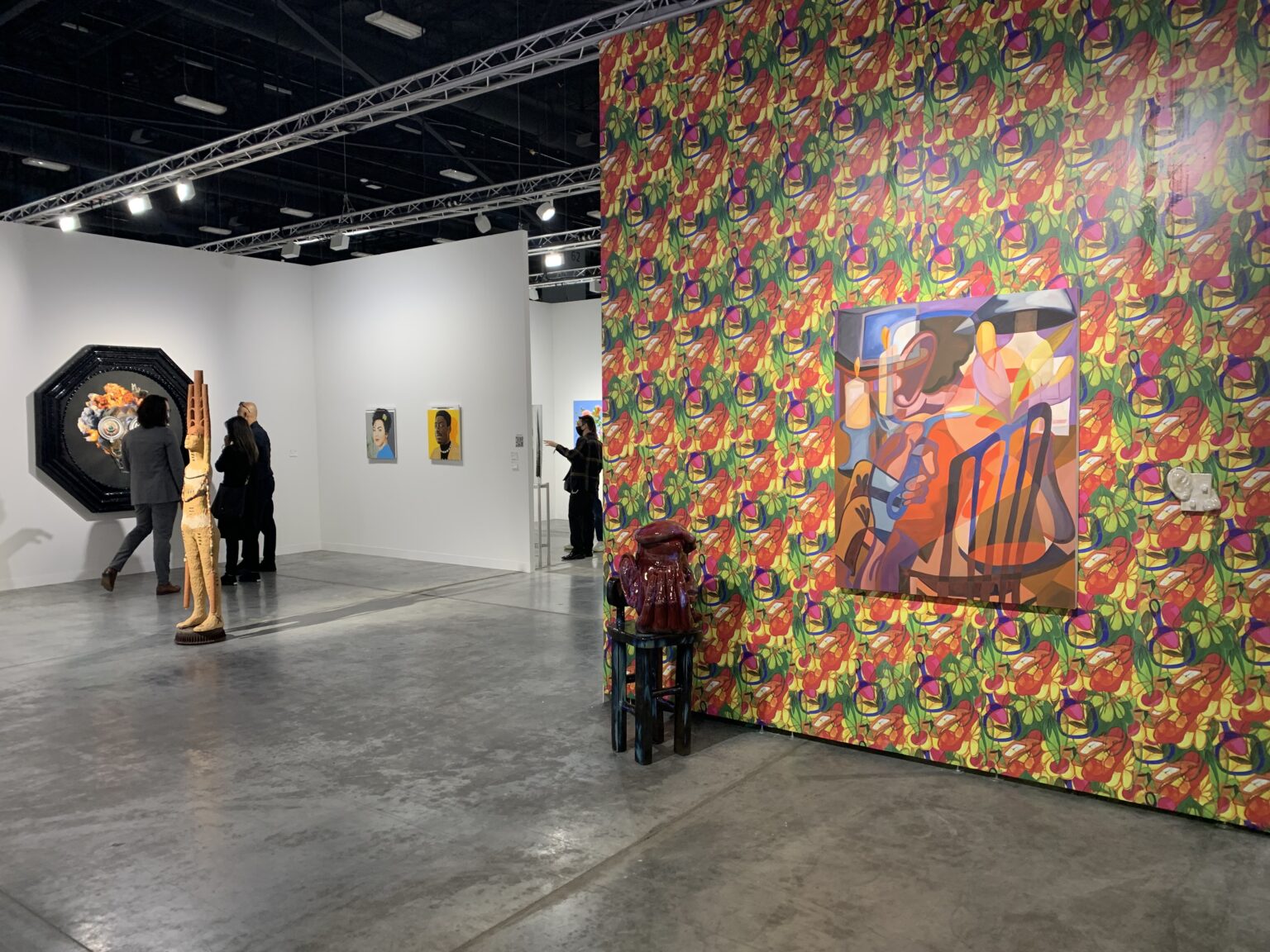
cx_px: 635
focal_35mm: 26
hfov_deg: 67.3
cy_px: 476
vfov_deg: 53.1
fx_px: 954
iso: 80
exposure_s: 1/60
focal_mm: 4.25
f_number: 1.8
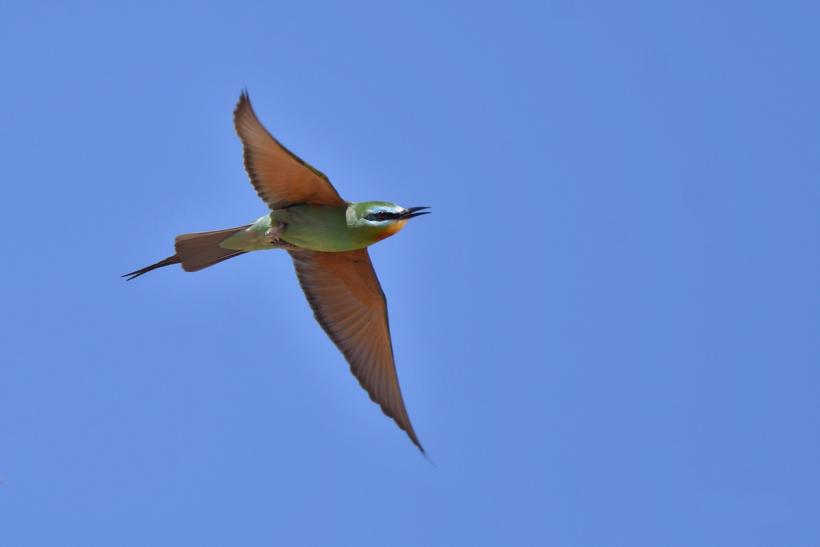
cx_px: 410
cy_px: 274
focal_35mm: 750
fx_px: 17079
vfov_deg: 1.8
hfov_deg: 2.8
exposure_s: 1/2500
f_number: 5.6
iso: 320
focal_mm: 500
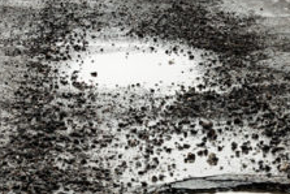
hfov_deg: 12.1
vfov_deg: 8.2
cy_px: 261
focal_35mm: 165
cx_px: 368
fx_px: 1330
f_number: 9
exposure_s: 1/160
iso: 200
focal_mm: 24
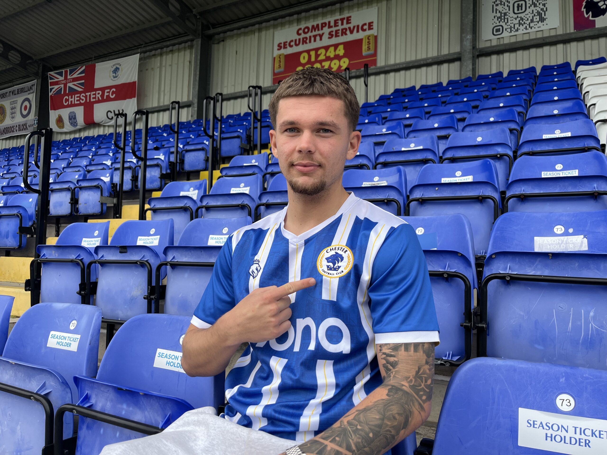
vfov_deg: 53.1
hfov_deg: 67.3
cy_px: 228
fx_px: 456
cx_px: 304
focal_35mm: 26
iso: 50
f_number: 1.6
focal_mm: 5.1
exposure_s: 1/433
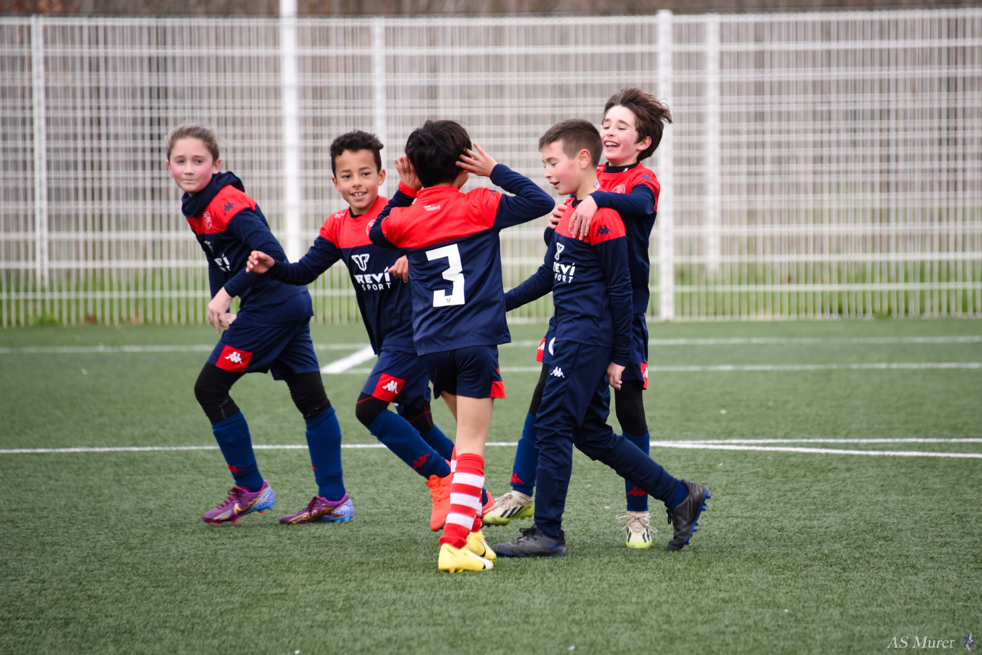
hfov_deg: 6.9
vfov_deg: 4.6
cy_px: 328
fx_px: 8186
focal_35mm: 300
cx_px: 491
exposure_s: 1/500
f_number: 5.6
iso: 800
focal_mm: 300
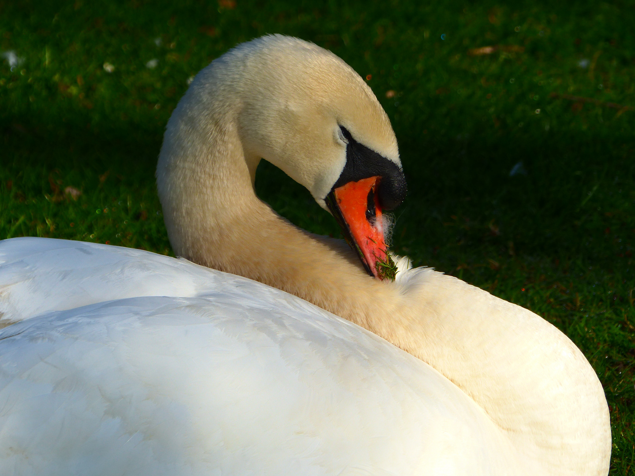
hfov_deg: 4.7
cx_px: 318
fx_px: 7705
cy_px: 238
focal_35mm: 420
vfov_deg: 3.5
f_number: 3.5
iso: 100
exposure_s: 1/1300
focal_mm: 75.6
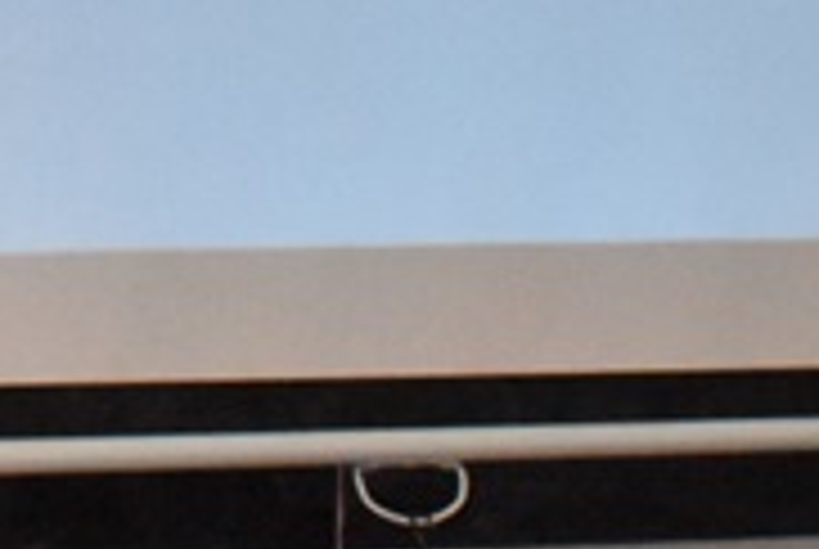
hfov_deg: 6.9
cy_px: -641
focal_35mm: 296
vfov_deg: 4.6
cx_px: -310
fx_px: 6745
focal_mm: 36
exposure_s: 1/100
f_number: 14
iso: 6400
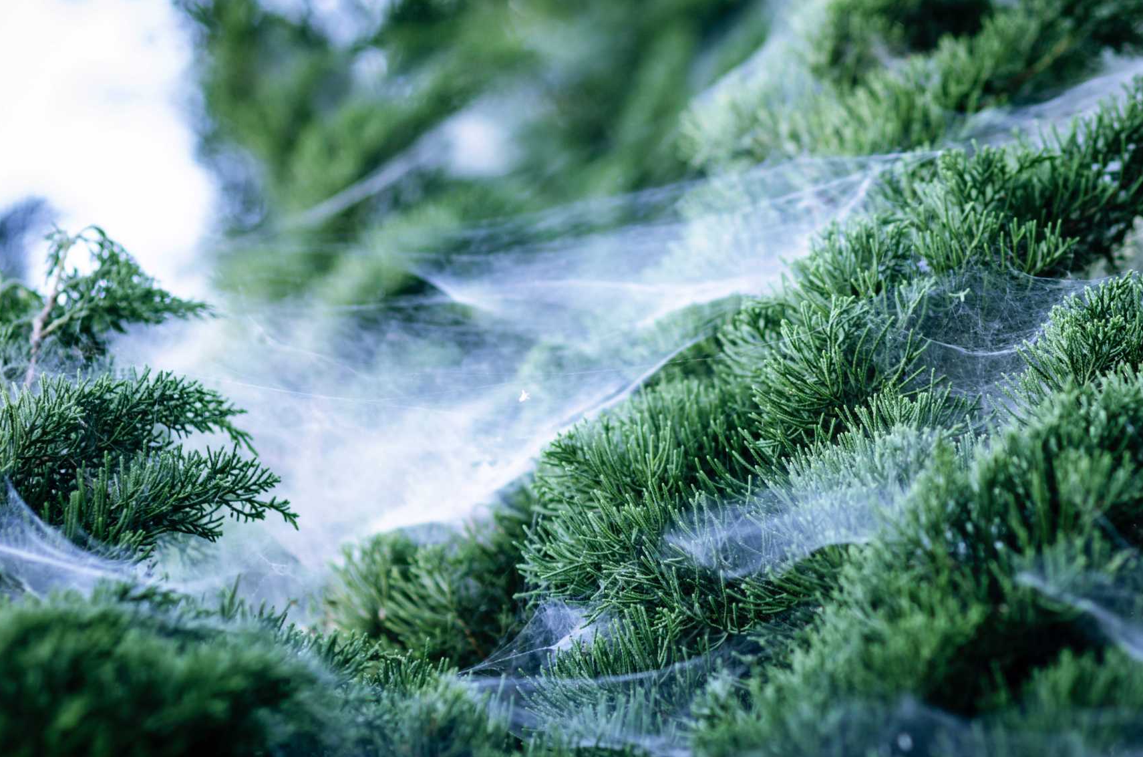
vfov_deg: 9.0
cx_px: 654
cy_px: 377
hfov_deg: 13.5
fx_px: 4835
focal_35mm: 153
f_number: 2.5
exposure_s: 1/160
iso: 200
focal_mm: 85
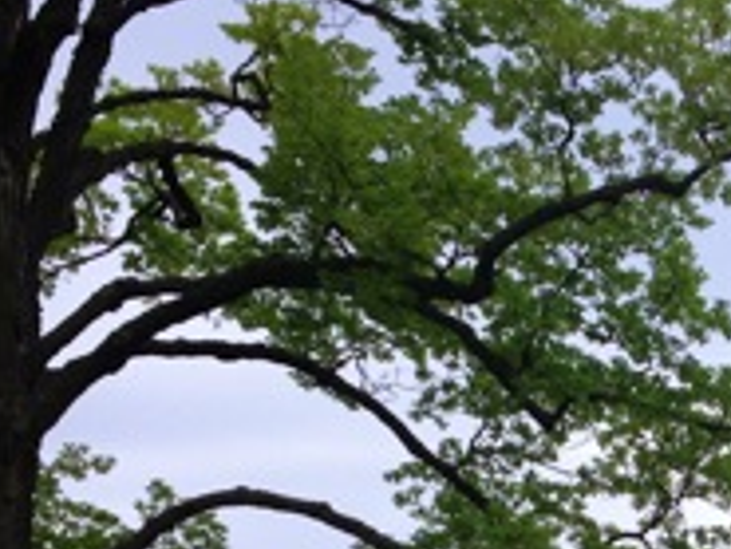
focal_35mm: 121
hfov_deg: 15.9
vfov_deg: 12.0
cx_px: 774
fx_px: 2557
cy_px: 652
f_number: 2.4
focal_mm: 4.28
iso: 50
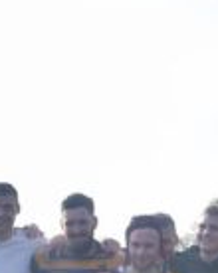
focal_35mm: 157
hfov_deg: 9.4
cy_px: 390
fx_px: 1269
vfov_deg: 11.8
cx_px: 384
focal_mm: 20
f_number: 5.6
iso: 400
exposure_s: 1/1250
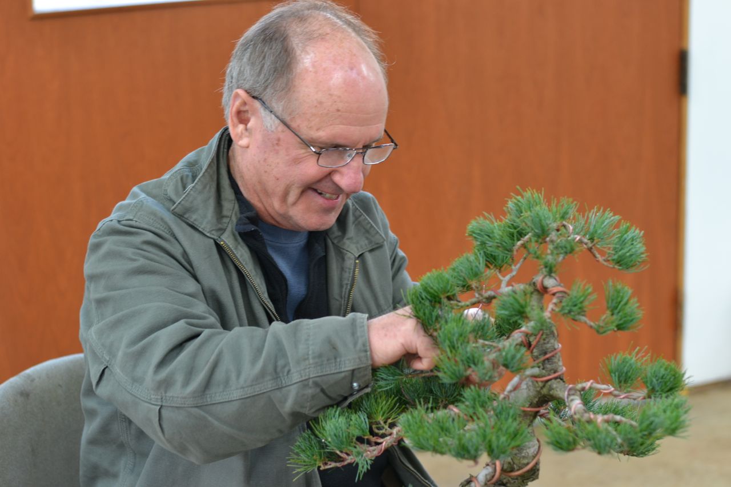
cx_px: 366
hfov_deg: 27.0
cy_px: 244
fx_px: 1523
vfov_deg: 18.2
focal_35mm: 75
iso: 400
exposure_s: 1/60
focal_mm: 50
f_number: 2.8
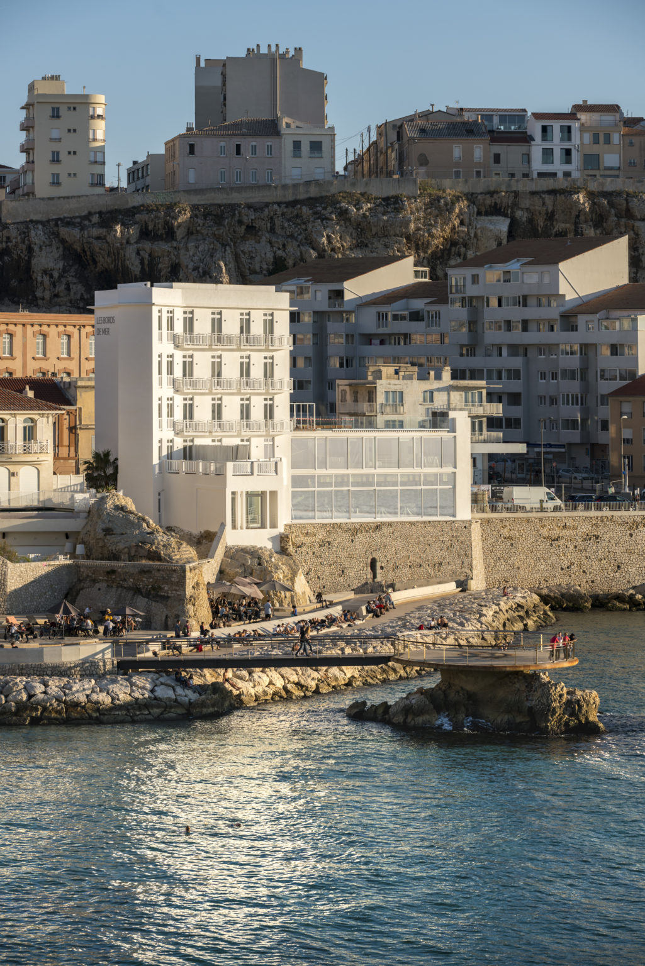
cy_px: 483
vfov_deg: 19.5
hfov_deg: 13.0
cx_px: 322
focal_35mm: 105
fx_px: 2820
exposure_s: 1/400
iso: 160
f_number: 7.1
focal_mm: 105
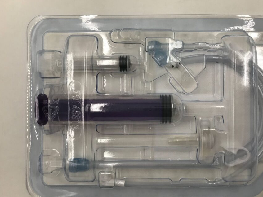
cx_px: 154
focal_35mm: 33
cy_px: 98
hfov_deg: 55.0
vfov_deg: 42.9
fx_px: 251
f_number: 1.8
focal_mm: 3.99
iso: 25
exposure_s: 1/40
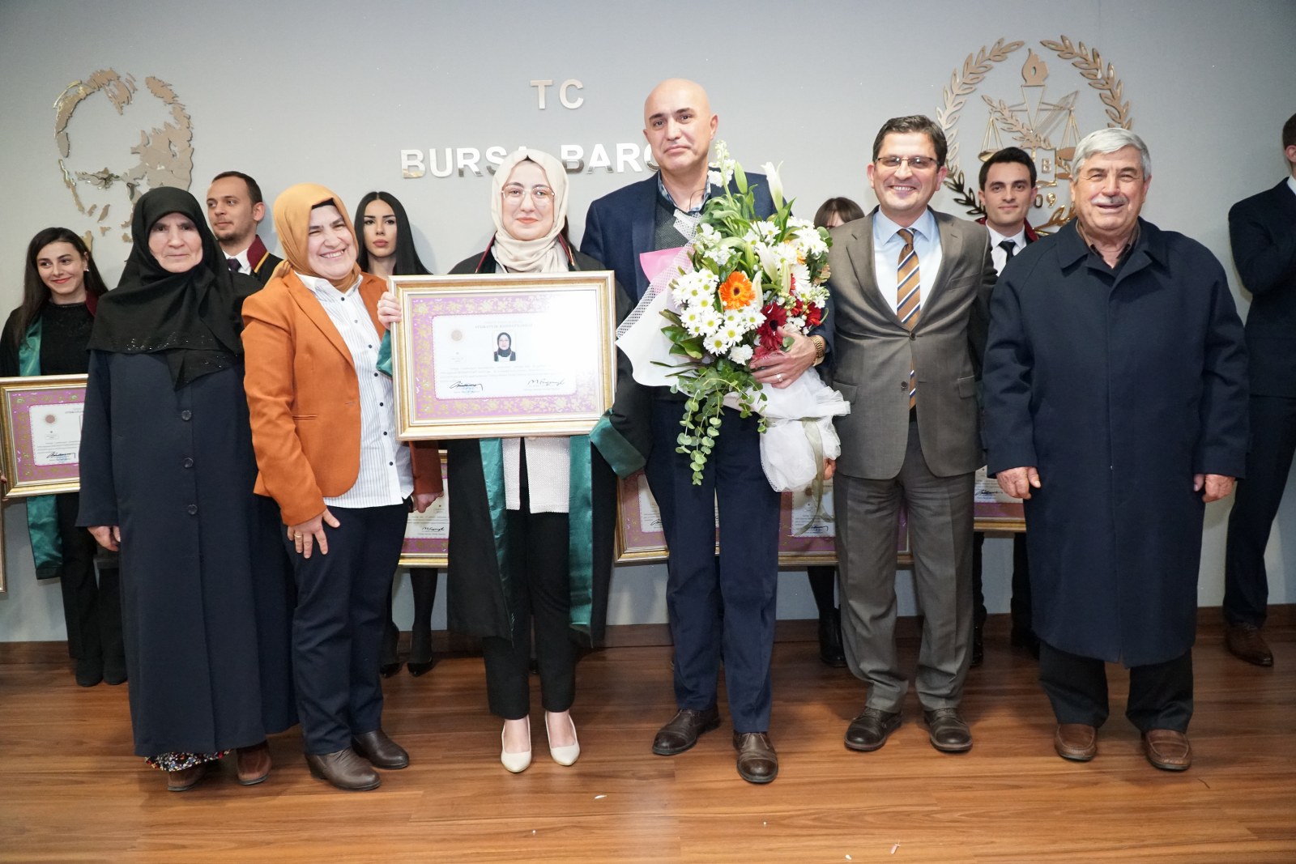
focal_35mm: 27
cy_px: 432
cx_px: 648
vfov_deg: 47.9
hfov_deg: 67.4
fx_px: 972
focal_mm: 18
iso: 4000
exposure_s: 1/60
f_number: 4
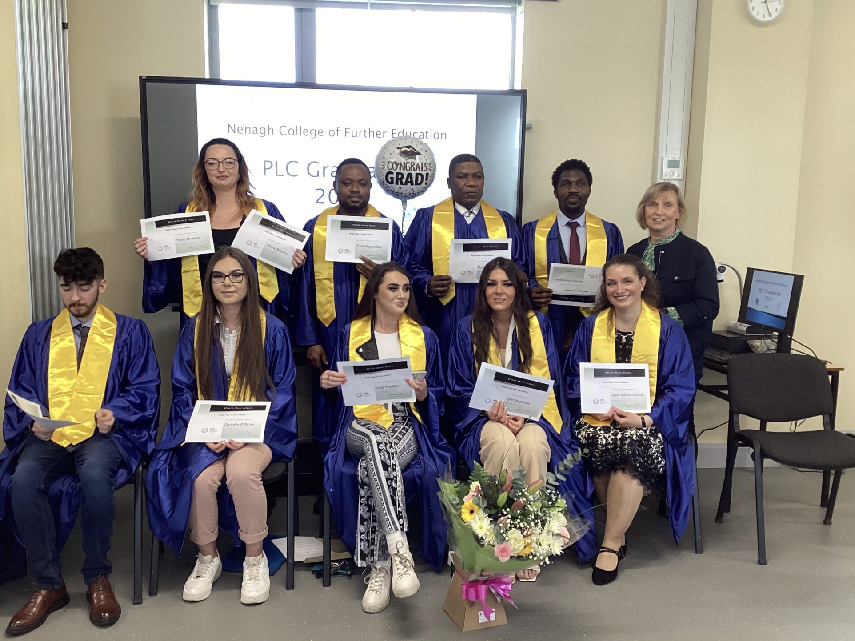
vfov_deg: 42.9
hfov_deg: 55.3
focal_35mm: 33
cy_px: 319
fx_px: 815
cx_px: 411
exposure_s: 1/60
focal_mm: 3.3
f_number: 2.4
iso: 100
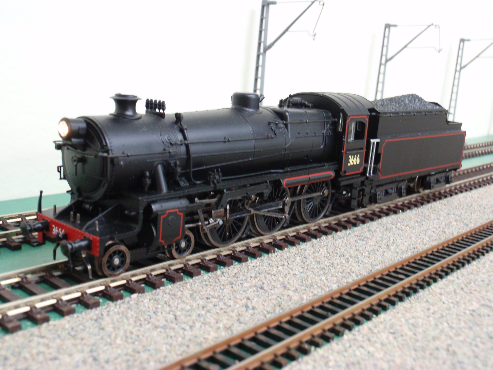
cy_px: 185
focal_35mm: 40
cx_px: 246
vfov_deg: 36.0
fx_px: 570
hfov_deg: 46.8
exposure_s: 1/4
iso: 100
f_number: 3.9
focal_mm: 7.25
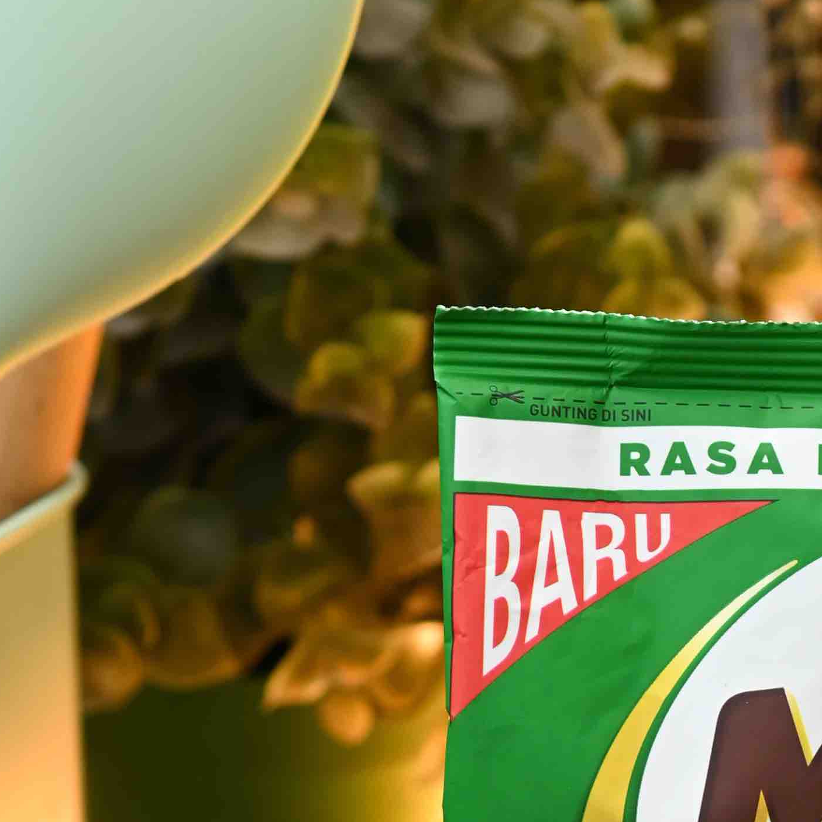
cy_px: 1745
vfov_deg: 4.5
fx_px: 10316
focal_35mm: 384
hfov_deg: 4.6
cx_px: 644
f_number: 6.3
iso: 1000
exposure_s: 1/100
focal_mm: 105
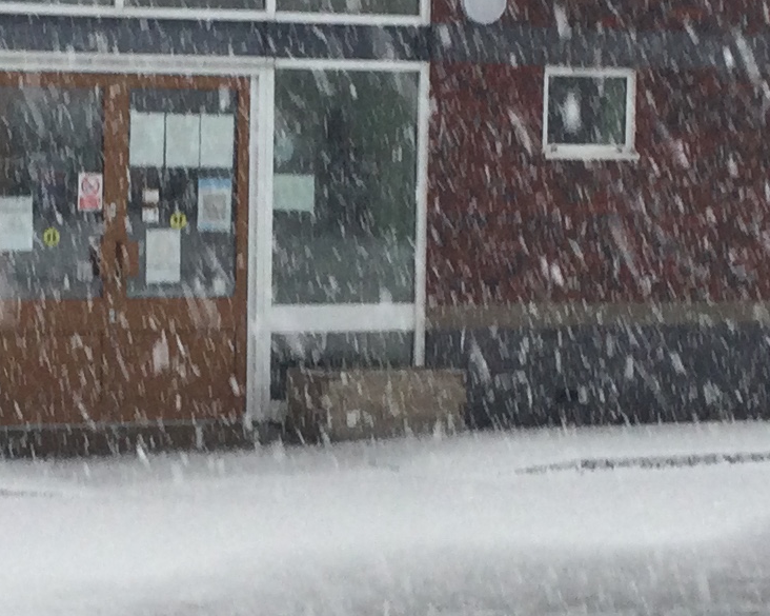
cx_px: 248
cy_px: 440
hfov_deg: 14.2
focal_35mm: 135
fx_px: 3075
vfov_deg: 11.4
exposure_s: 1/100
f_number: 2.4
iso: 40
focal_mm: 3.3
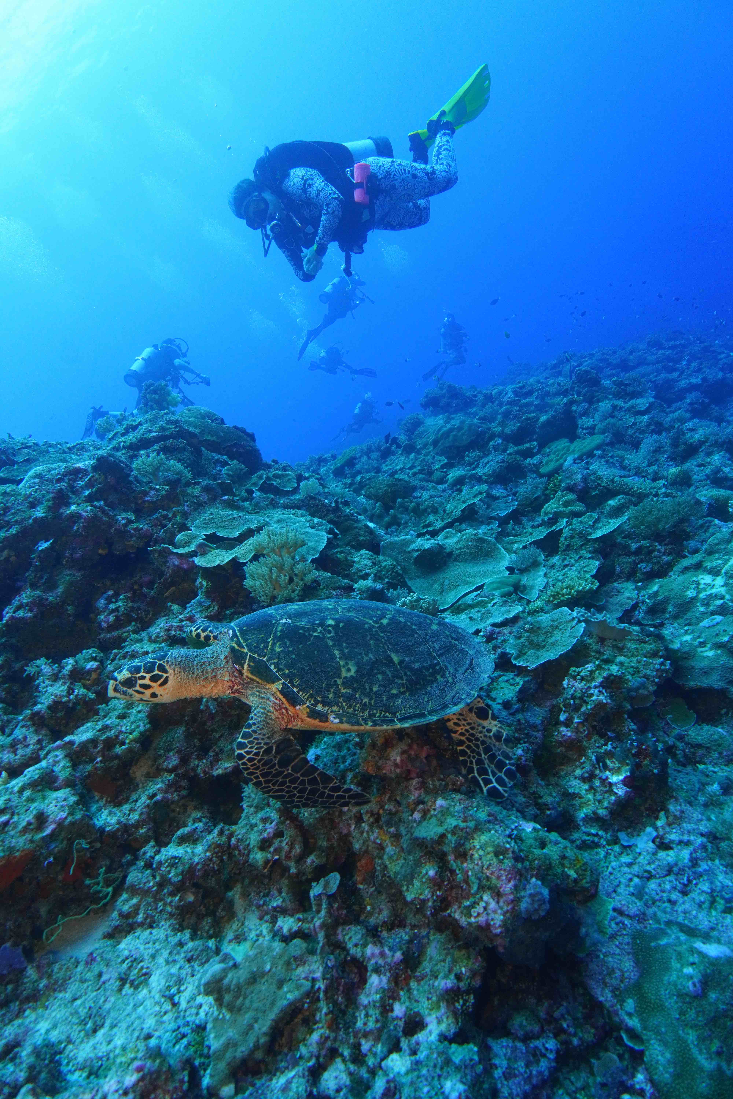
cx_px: 366
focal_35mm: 18
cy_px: 550
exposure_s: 1/125
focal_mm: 12
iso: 640
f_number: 8
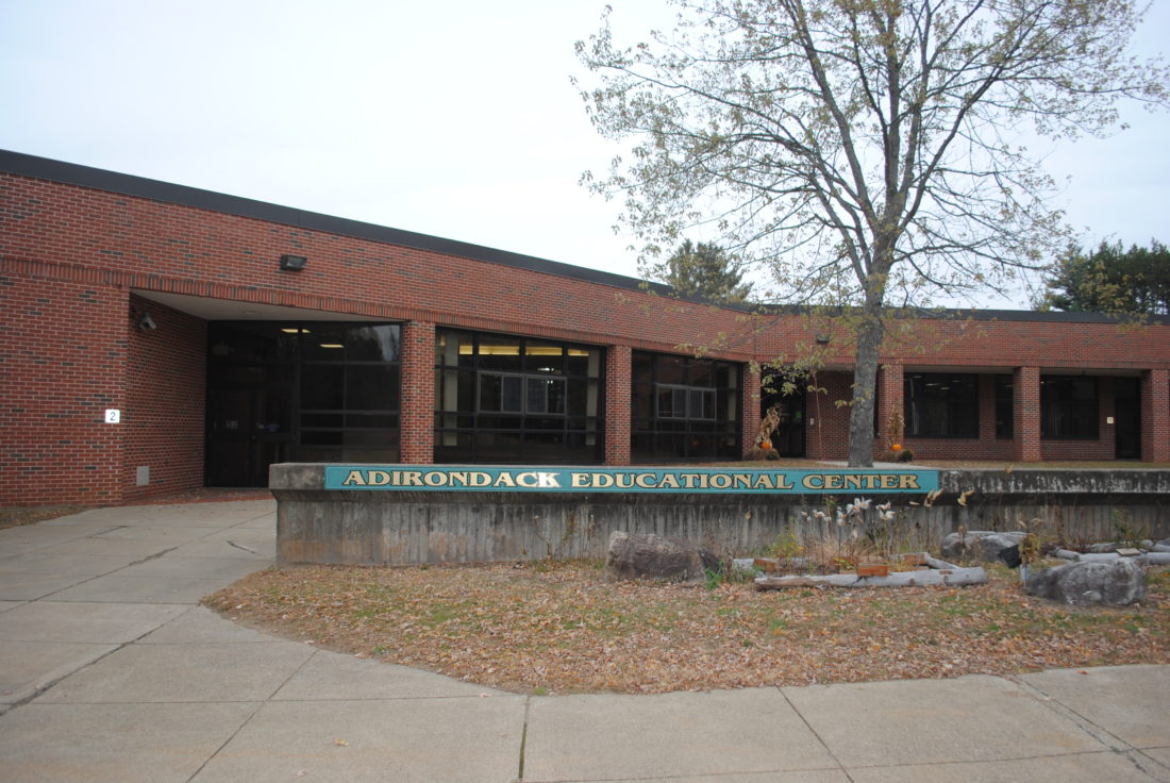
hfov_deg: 67.3
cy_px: 392
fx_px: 878
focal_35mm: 27
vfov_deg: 48.0
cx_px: 585
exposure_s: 1/160
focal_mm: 18
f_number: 3.5
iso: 100
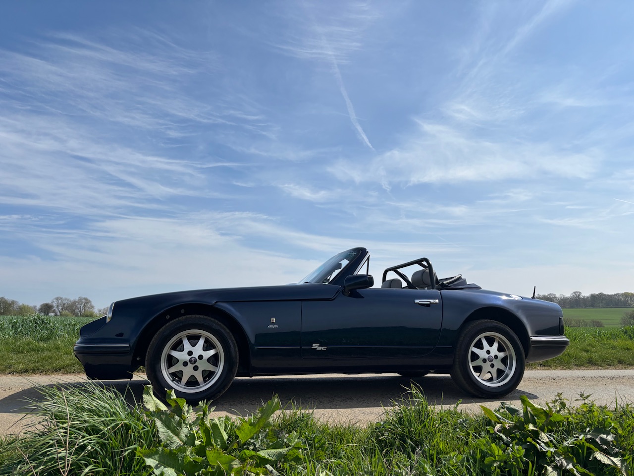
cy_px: 238
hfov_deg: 67.3
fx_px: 476
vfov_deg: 53.1
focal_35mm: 26
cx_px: 317
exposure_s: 1/6711
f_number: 1.6
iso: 50
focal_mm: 5.96
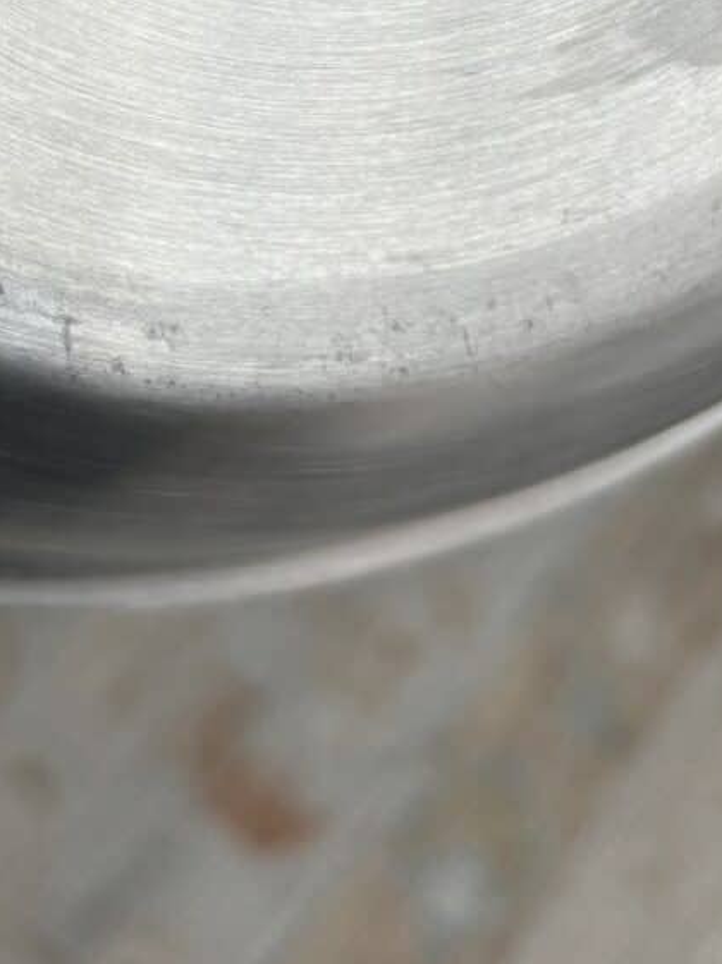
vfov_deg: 18.7
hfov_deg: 15.5
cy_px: -395
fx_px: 2645
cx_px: 244
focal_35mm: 95
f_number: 1.6
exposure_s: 1/281
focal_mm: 5.96
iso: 50
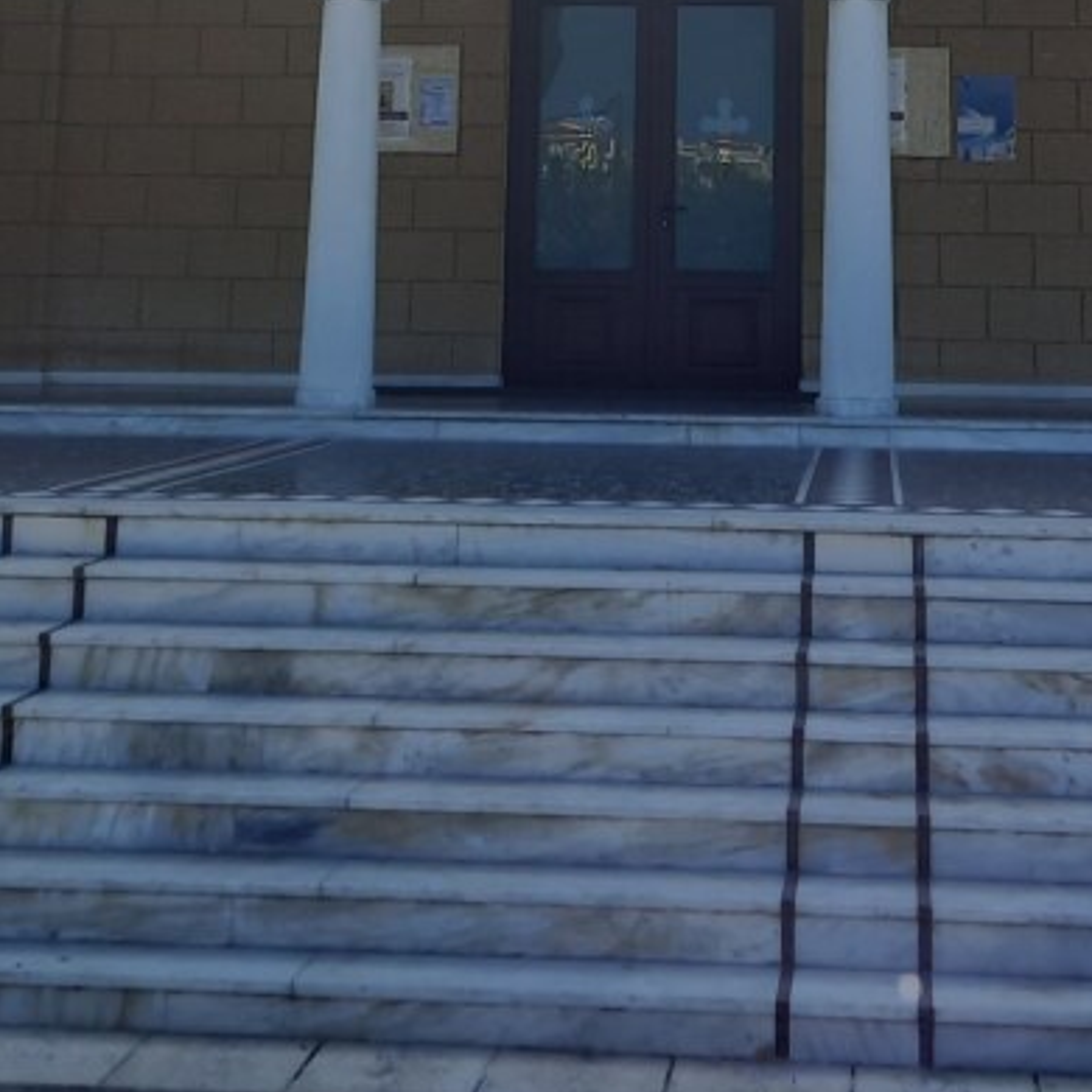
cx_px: 644
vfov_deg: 23.6
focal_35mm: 68
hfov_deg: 25.3
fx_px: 2427
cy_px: -143
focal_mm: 4.6
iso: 32
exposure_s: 1/1522
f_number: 2
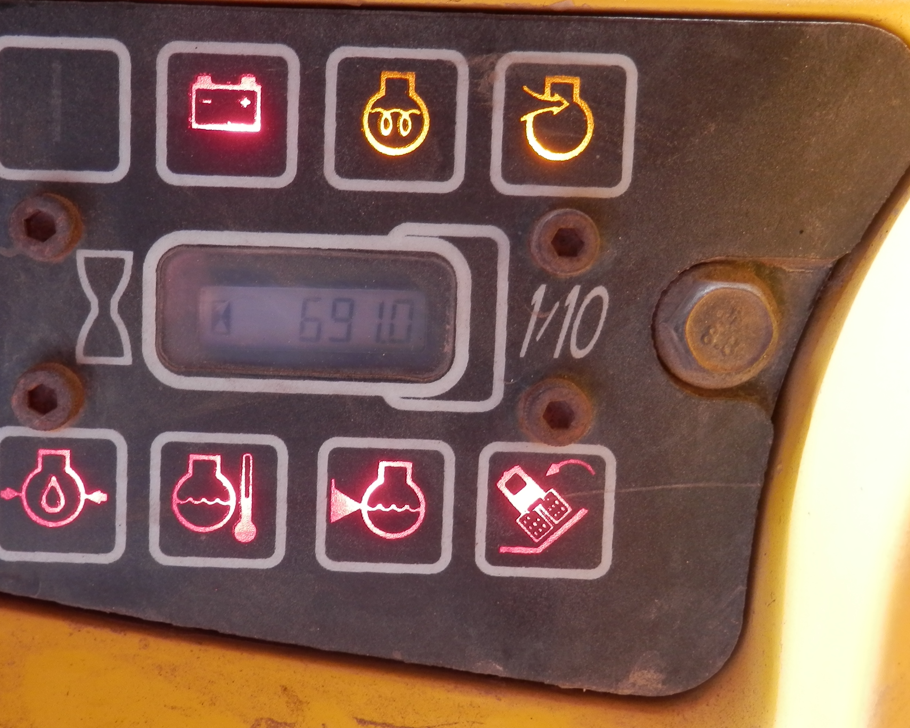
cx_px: 350
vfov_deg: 37.3
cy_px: 333
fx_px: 1077
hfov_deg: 45.5
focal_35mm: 40
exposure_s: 1/40
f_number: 3
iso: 80
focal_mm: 4.5
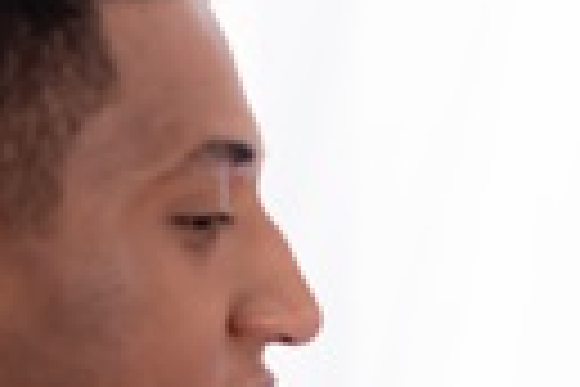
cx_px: 751
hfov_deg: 12.2
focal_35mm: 163
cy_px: 338
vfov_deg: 8.4
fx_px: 2626
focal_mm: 35
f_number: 2.8
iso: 125
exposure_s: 1/200
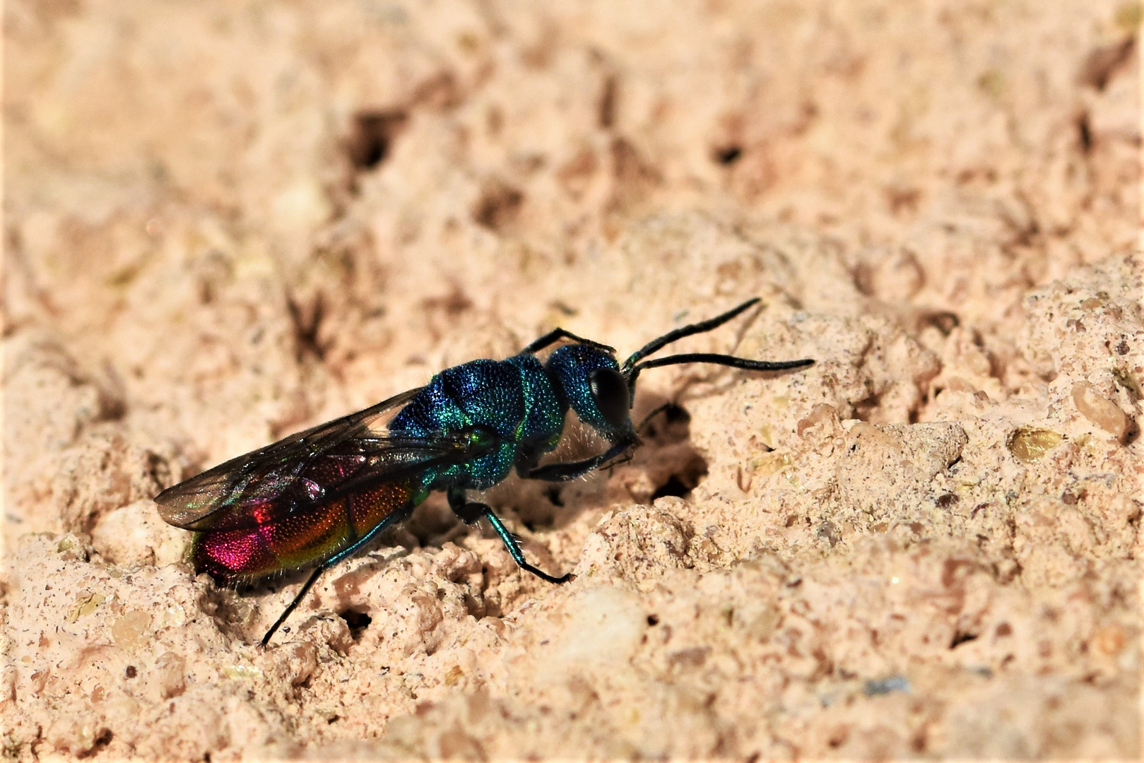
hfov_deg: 15.2
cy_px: 382
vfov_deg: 10.2
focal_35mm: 135
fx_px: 4290
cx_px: 572
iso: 400
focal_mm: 90
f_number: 10
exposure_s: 1/1000
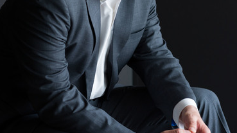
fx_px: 1061
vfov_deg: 7.1
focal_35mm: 169
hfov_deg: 12.7
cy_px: 9
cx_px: 89
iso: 560
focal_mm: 85
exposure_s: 1/125
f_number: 4
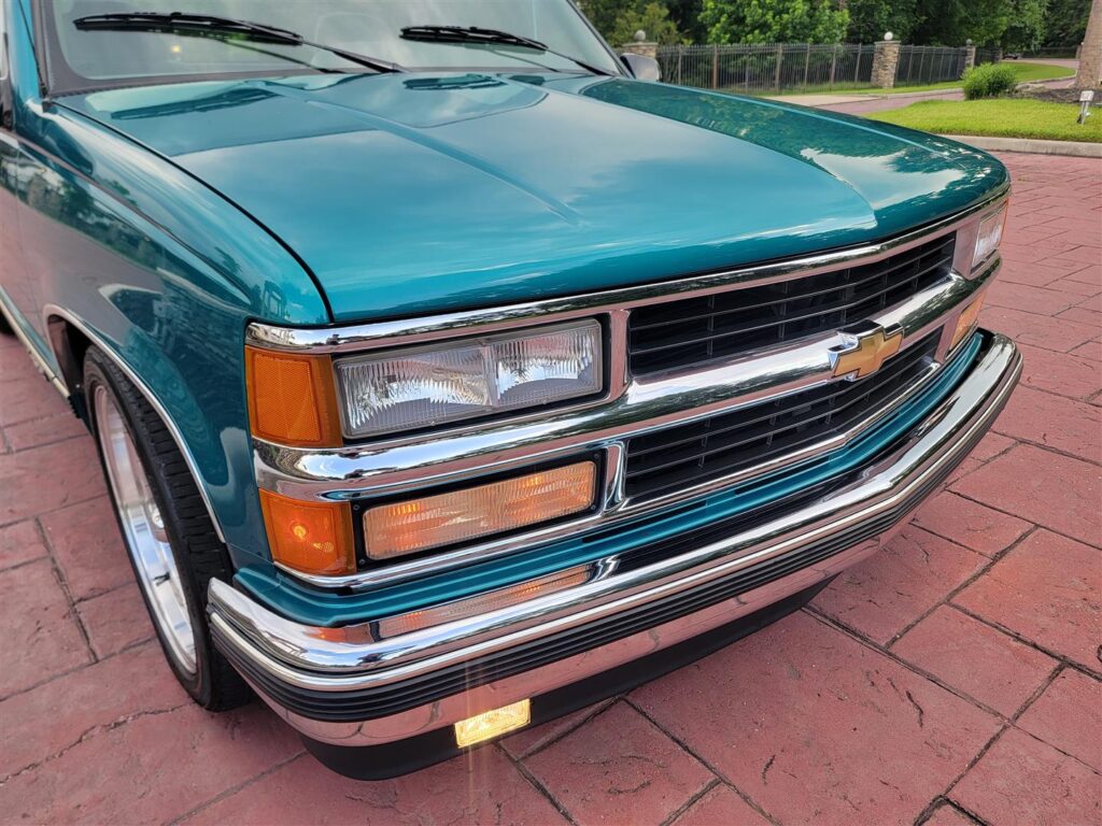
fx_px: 764
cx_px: 551
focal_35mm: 24
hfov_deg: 71.6
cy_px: 413
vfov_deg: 56.8
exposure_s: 1/120
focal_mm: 6.7
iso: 20
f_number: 1.8
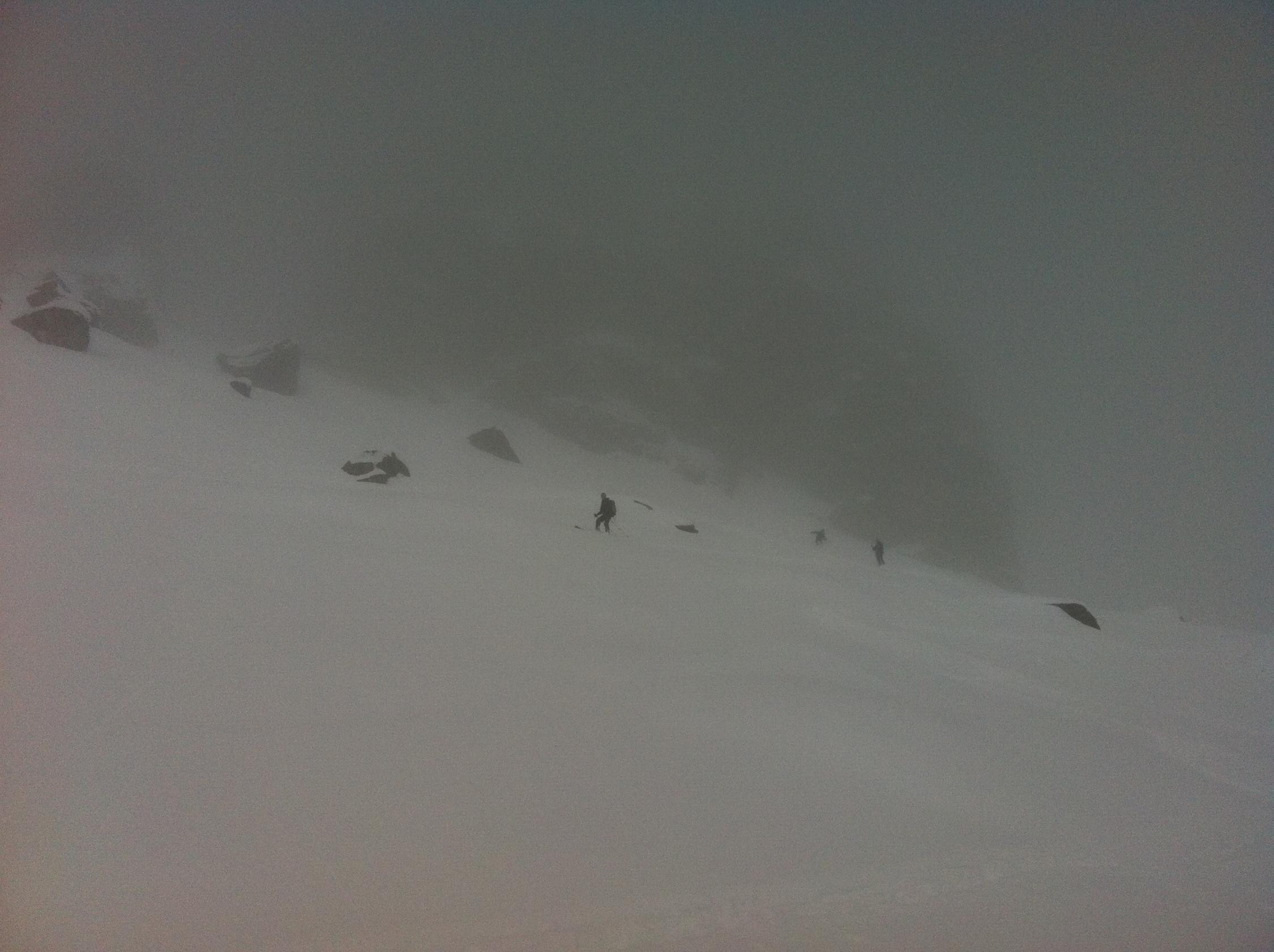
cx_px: 637
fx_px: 1286
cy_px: 476
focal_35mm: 35
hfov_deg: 52.7
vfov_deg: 40.6
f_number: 2.8
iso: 100
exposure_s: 1/15082
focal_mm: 3.85
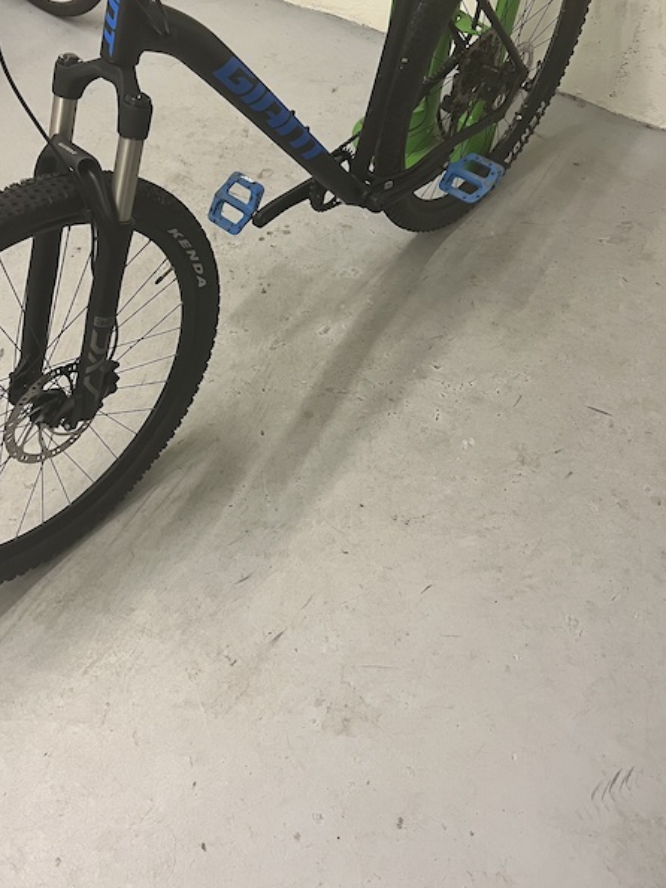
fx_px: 897
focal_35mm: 35
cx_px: 227
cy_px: 360
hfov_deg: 40.3
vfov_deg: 52.3
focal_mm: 5.7
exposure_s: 1/60
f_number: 1.5
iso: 250
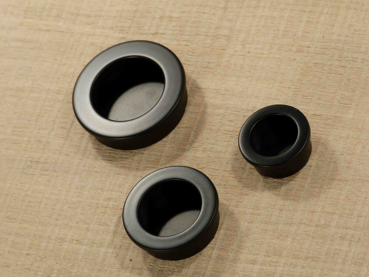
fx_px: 2633
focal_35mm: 247
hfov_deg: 8.0
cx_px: 184
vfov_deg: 6.0
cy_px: 138
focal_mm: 44.5
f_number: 4
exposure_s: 1/80
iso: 200
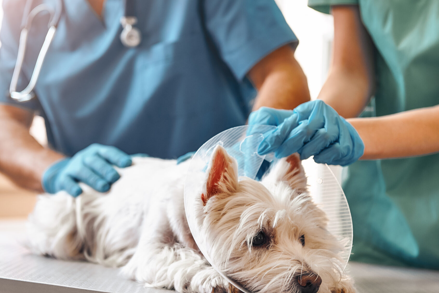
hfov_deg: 25.4
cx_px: 210
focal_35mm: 80
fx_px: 976
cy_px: 133
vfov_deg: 17.1
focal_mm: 66
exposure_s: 1/160
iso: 500
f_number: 4
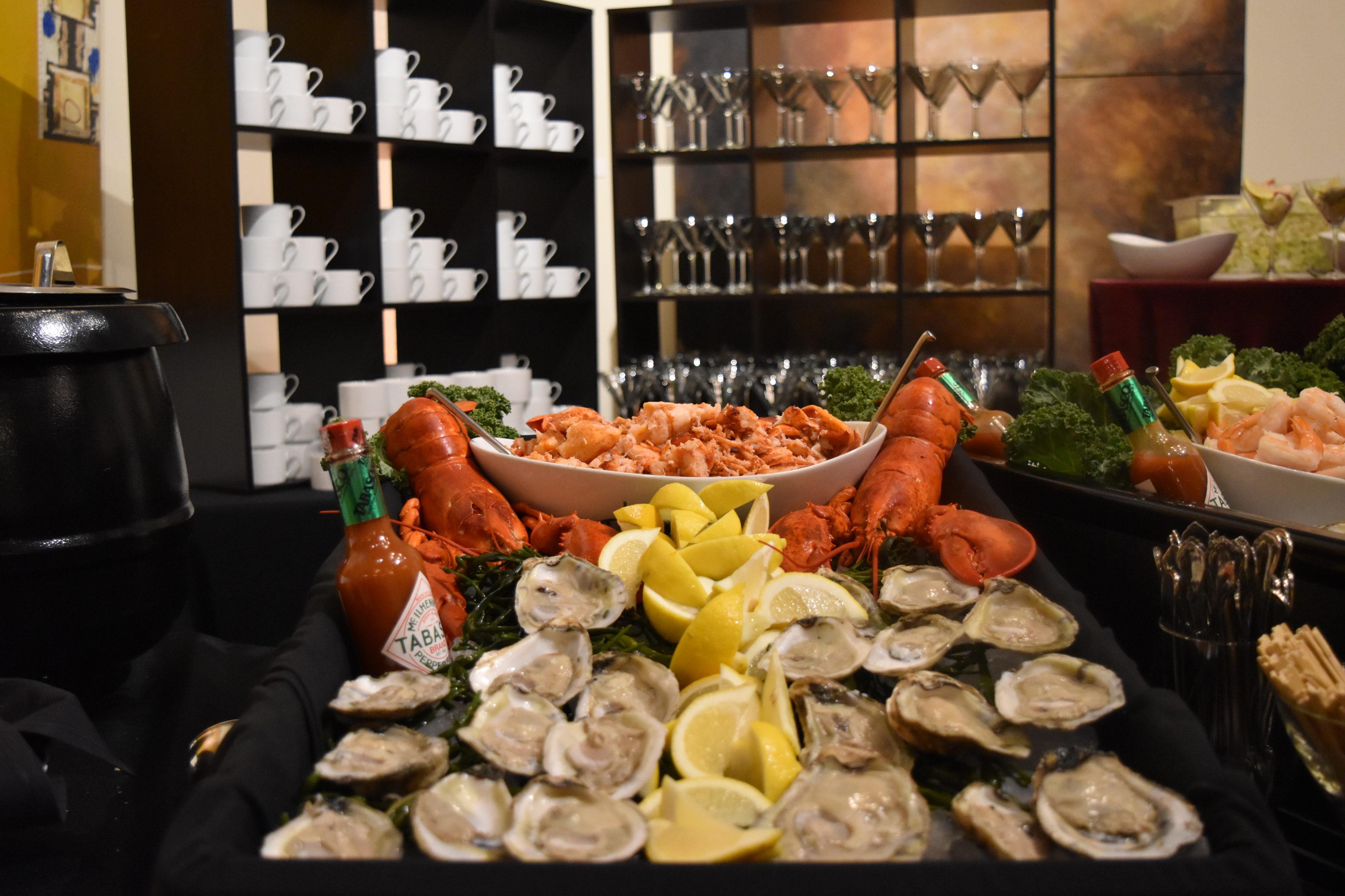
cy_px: 448
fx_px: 1401
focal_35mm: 38
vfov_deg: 35.5
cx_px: 672
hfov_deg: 51.3
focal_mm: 25
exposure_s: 1/125
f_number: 4
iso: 3200
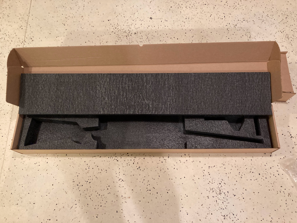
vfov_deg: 49.7
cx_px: 148
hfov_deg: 63.4
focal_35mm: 28
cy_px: 112
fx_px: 240
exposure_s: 1/40
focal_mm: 3.99
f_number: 1.8
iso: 320
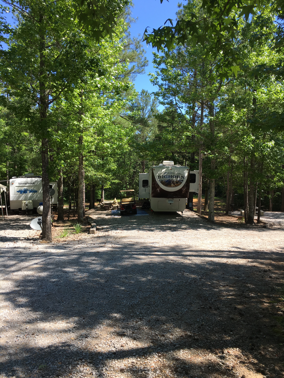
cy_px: 189
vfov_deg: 61.7
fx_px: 317
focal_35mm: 29
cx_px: 142
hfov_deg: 48.2
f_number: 2.2
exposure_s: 1/557
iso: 25
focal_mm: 4.15
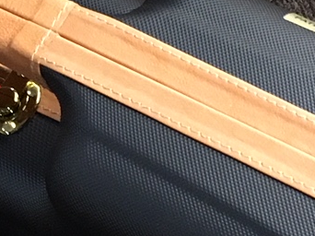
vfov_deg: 8.6
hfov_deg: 11.6
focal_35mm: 171
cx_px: 186
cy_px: 206
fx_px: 1555
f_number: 2.2
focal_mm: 4.15
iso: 200
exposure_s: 1/17
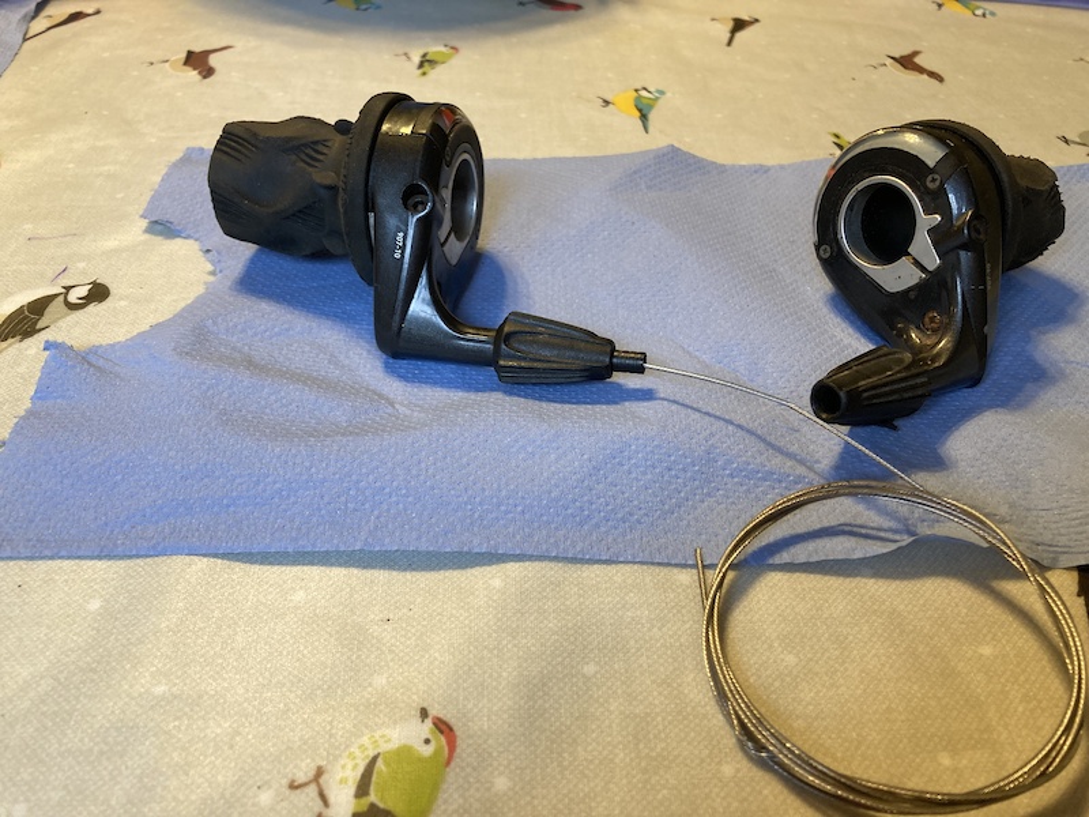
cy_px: 408
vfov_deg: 49.7
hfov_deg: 63.4
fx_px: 881
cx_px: 544
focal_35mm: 28
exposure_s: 1/50
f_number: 1.8
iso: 80
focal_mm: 3.99
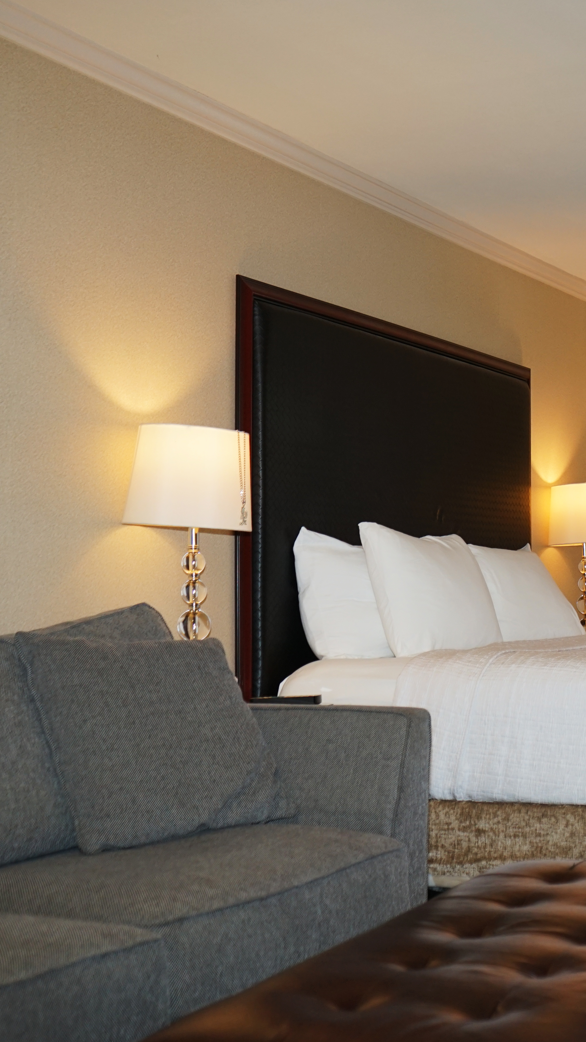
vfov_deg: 40.6
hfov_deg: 22.1
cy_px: 514
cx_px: 665
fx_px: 1409
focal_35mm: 51
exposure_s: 1/160
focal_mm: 32
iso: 640
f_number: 4
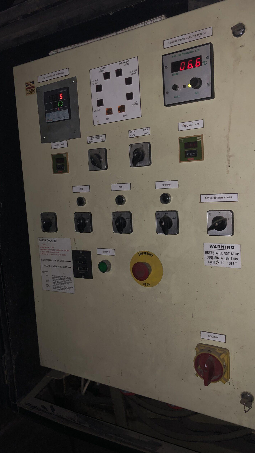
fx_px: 373
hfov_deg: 37.7
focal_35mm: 31
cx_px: 114
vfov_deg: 62.6
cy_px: 227
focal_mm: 4
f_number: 1.8
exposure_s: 1/17
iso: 40
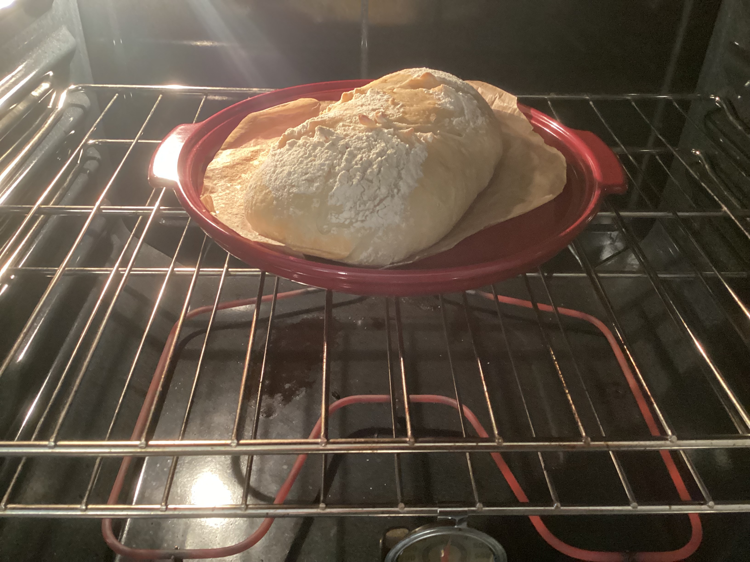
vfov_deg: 45.4
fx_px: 672
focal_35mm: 31
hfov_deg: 58.4
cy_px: 281
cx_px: 375
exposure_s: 1/30
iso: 500
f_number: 2.4
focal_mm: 3.3
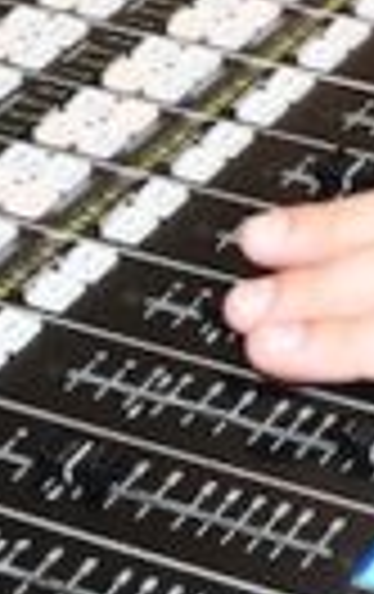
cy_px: -270
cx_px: 951
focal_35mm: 151
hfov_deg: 8.0
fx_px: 2452
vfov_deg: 13.1
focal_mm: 18
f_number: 11
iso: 3200
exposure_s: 1/160
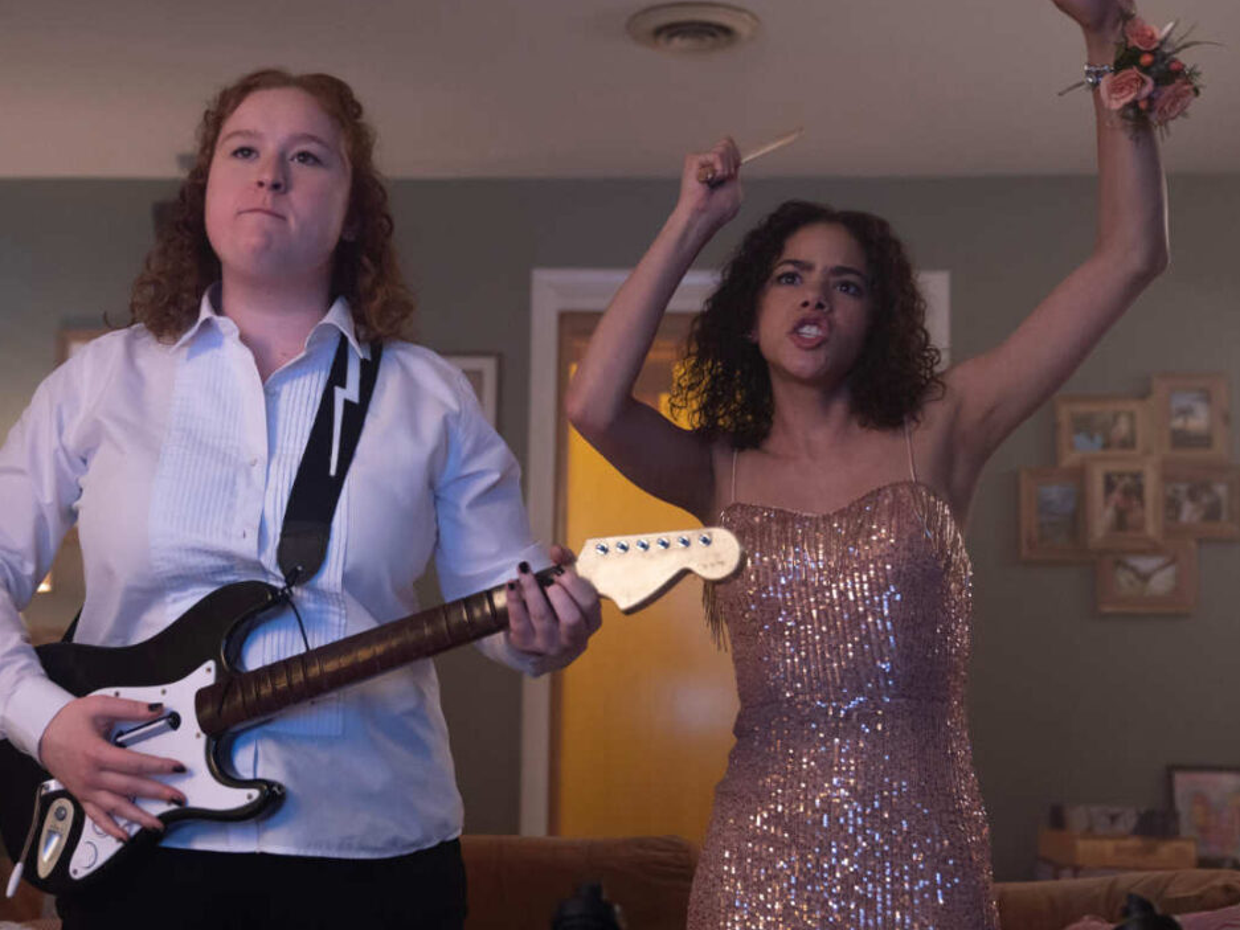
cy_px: 454
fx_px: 1469
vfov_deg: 35.1
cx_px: 556
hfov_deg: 45.7
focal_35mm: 41
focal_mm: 37
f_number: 2.8
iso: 1600
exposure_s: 1/100
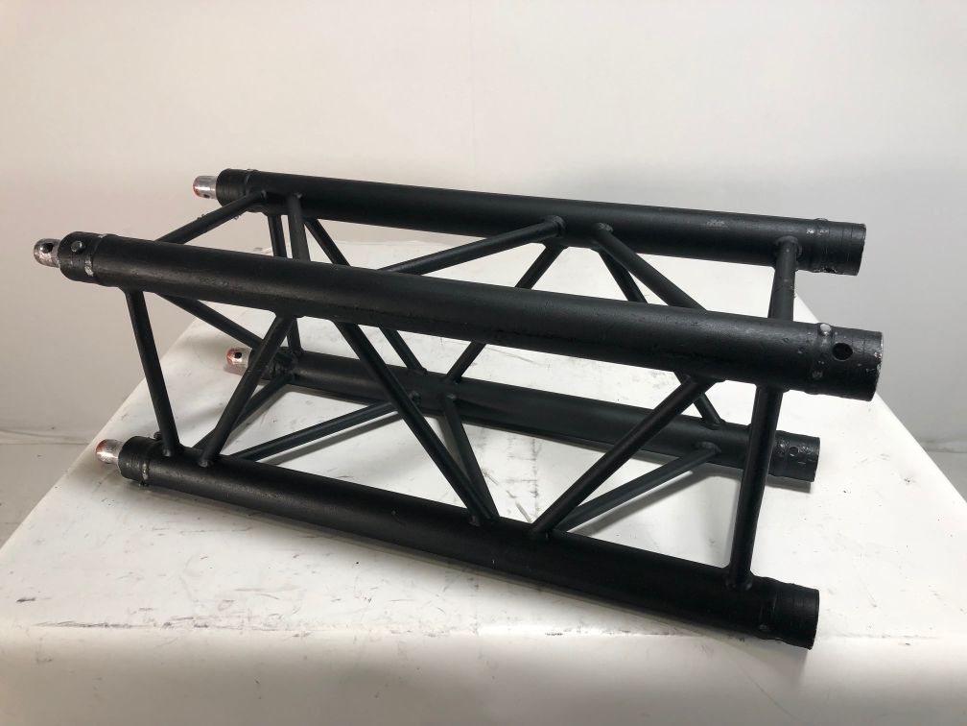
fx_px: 782
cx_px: 484
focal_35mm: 28
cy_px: 363
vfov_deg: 49.7
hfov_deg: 63.4
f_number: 1.8
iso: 50
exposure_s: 1/120
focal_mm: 3.99
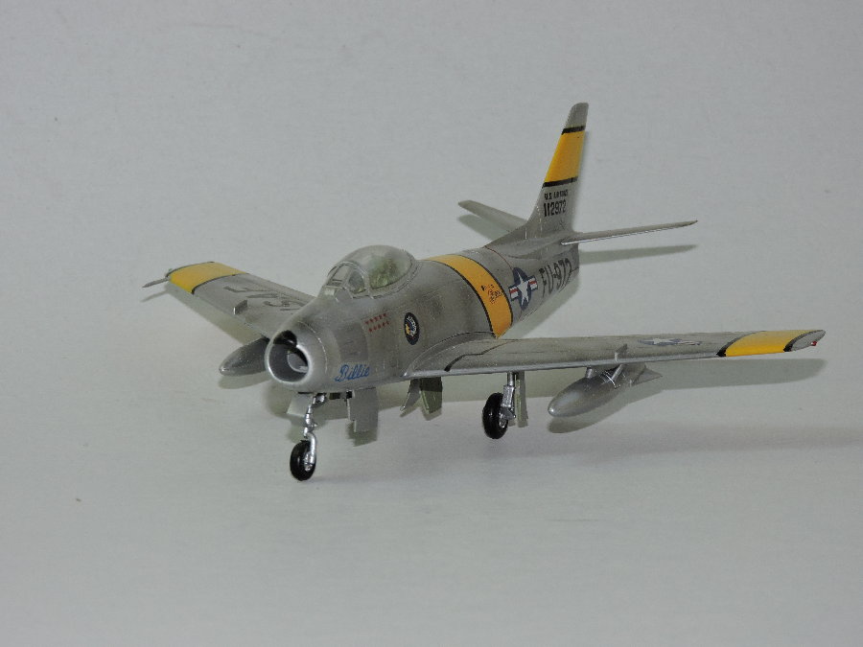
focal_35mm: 150
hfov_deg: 13.2
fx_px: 3740
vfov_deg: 9.9
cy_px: 324
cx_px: 432
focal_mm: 26.9
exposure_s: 1/60
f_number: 5.2
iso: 200
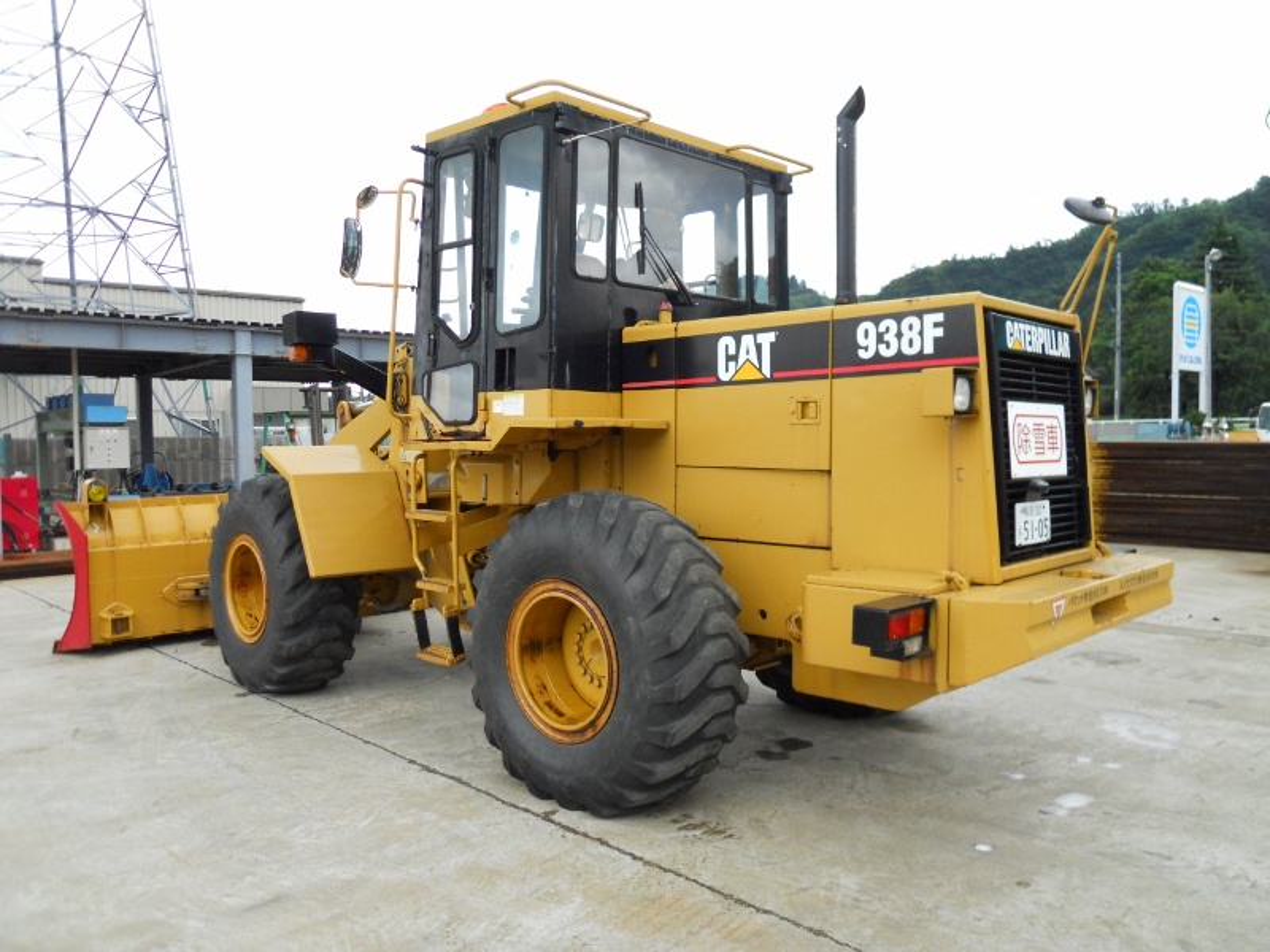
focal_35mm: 28
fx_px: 1027
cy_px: 476
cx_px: 635
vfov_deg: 49.7
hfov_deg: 63.4
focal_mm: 5
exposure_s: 1/400
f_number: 5.4
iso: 400
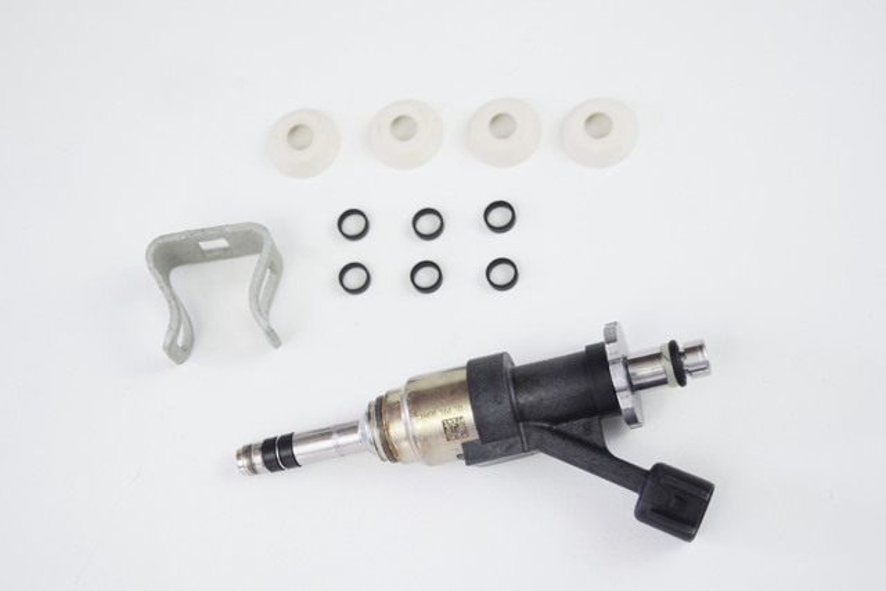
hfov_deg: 33.4
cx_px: 443
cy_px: 296
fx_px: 1477
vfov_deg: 22.6
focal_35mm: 60
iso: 1100
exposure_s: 1/60
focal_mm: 40
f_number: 5
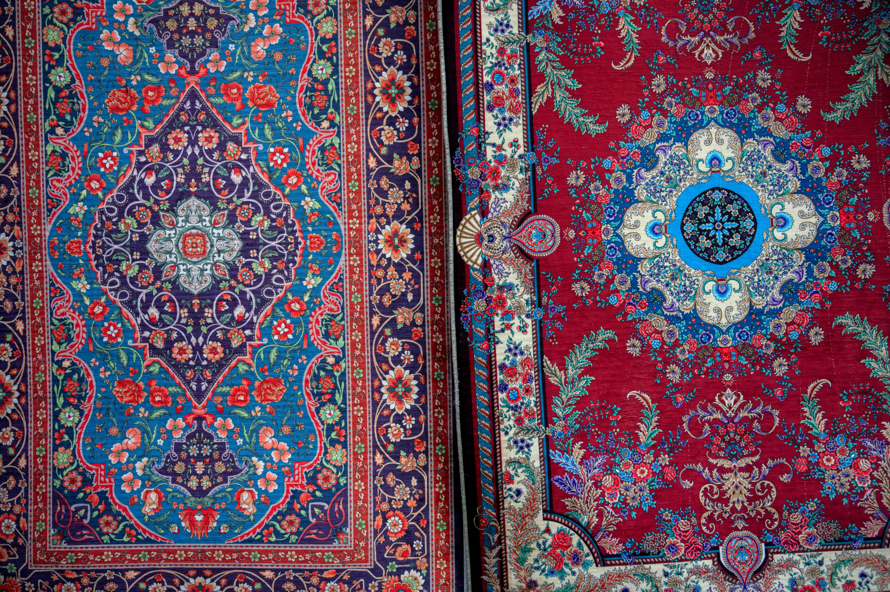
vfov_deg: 53.1
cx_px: 445
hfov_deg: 73.8
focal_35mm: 24
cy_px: 296
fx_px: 593
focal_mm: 24
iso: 200
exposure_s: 1/320
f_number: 4
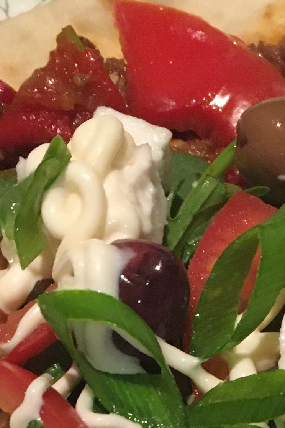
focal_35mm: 109
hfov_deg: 12.5
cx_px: 260
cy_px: 635
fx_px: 1294
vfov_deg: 17.0
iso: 200
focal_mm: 4.15
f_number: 2.2
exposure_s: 1/17
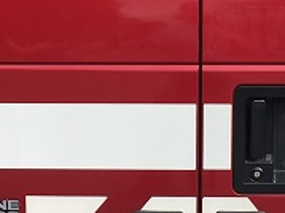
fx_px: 1045
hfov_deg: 15.5
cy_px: 56
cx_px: 143
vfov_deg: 11.6
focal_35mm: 127
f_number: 2.2
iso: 25
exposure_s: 1/686
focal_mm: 4.15
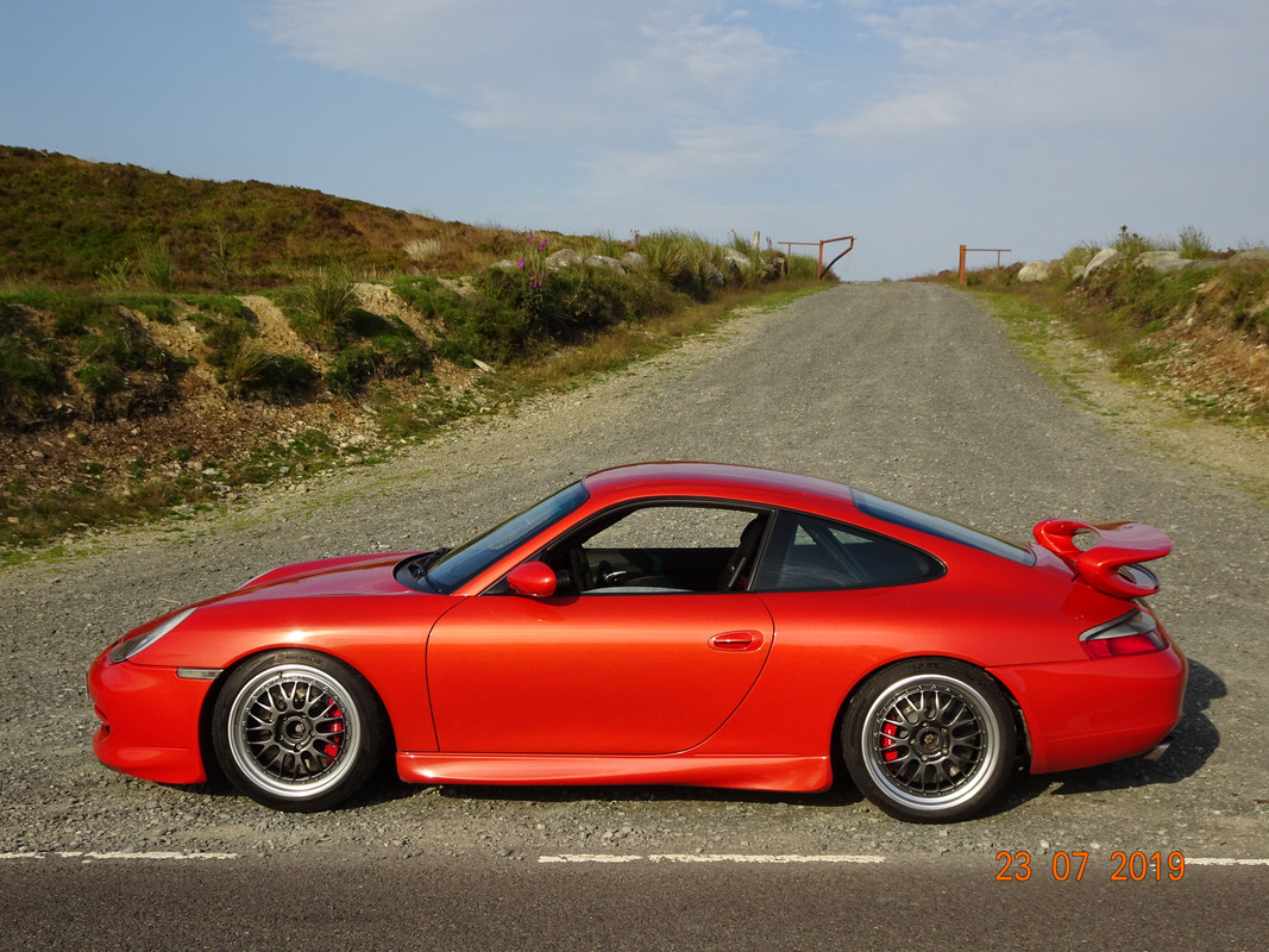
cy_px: 476
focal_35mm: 50
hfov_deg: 38.2
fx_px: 1833
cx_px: 634
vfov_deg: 29.1
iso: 80
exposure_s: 1/640
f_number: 4.5
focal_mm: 8.51
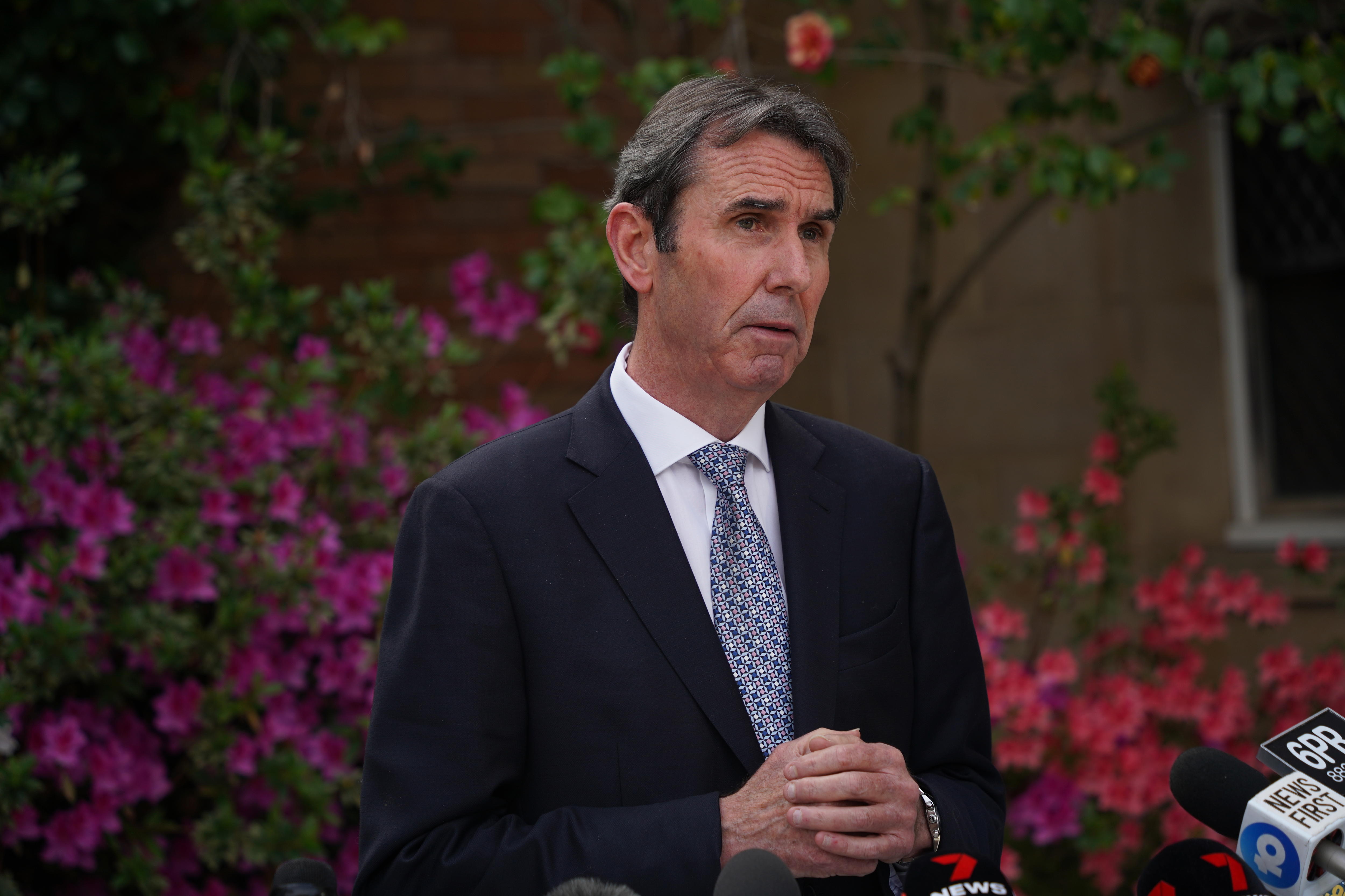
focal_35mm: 103
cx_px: 672
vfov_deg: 13.3
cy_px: 448
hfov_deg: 19.8
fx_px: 3848
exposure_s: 1/200
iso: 100
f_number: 4.5
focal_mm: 103
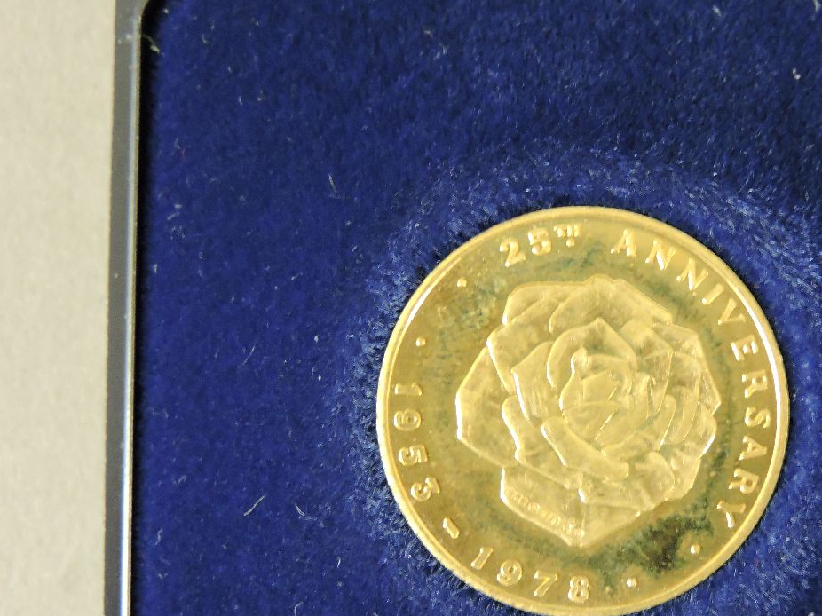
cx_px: 550
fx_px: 1709
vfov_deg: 20.4
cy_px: 401
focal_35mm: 72
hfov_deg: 26.9
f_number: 3.6
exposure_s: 1/6
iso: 800
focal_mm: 8.9
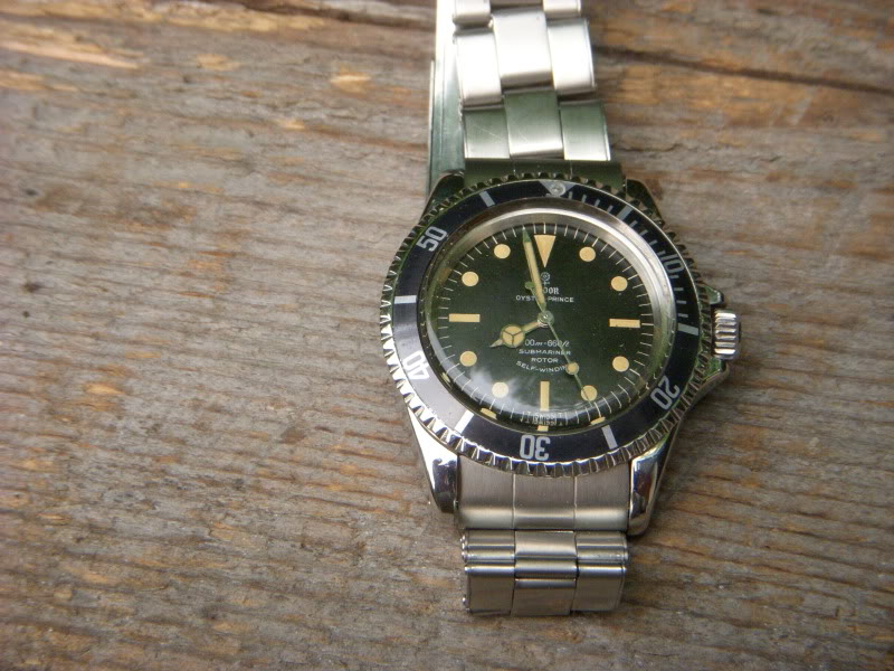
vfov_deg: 19.4
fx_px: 1963
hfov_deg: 25.7
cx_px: 447
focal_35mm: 76
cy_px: 336
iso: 320
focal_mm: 12.6
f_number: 3.8
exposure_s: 1/200
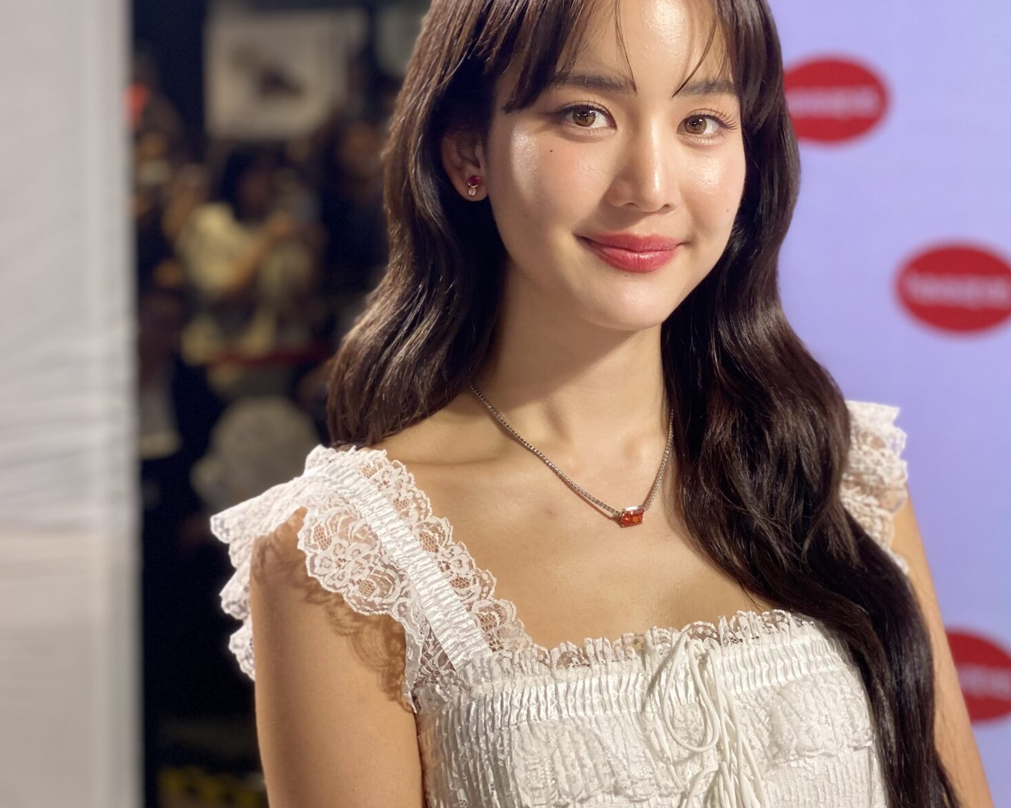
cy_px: 259
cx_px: 593
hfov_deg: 21.7
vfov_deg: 17.4
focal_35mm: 88
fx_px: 2633
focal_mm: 6
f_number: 2
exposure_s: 1/100
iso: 50
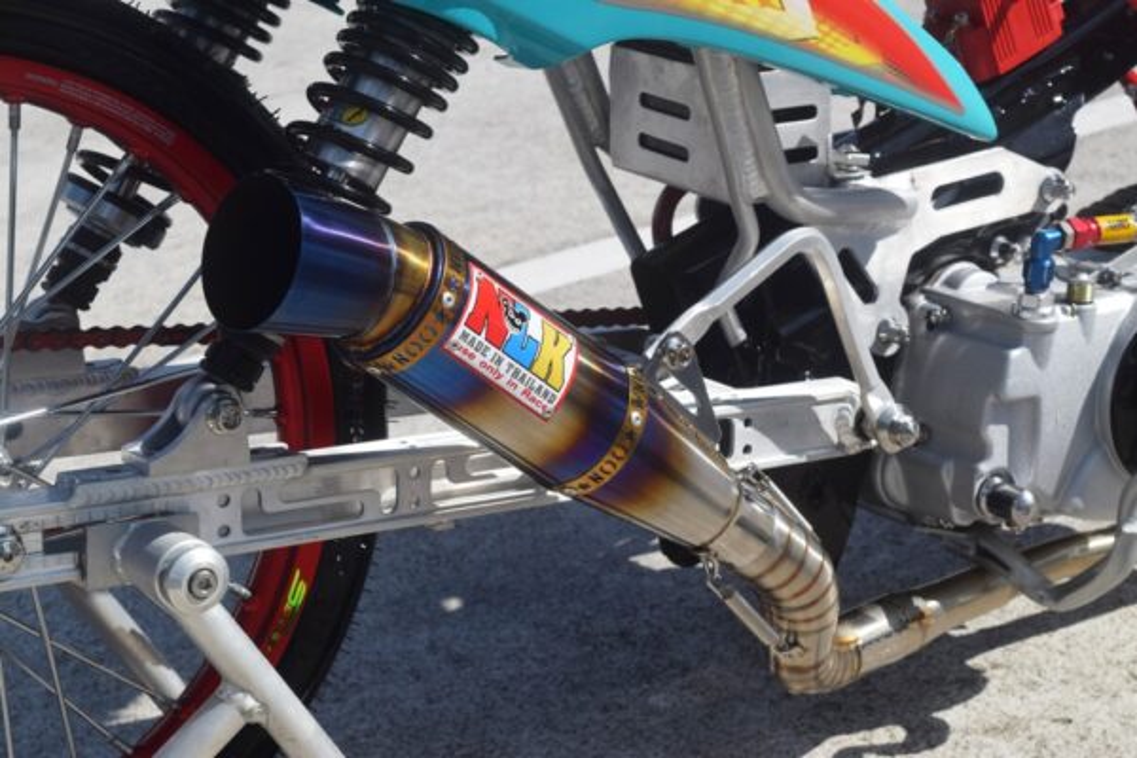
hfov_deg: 24.6
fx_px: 2605
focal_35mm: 82
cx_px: 568
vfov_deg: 16.6
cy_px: 379
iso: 200
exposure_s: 1/500
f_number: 11
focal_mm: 55
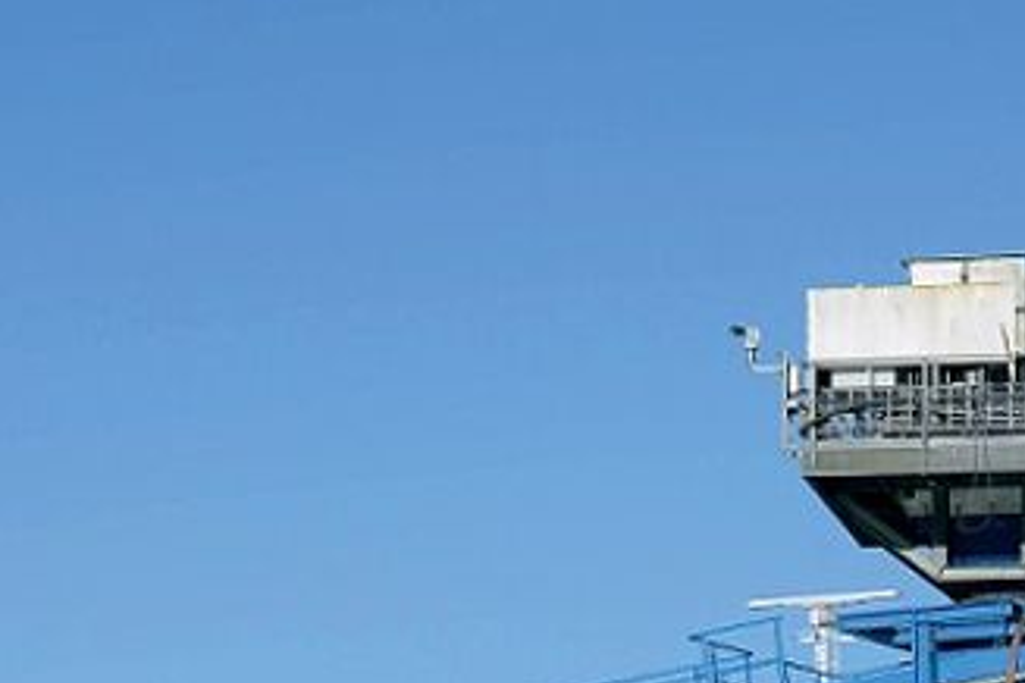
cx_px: 599
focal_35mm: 196
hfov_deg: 10.5
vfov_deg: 6.9
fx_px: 5580
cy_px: 1034
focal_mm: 50
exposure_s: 1/320
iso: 100
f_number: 9
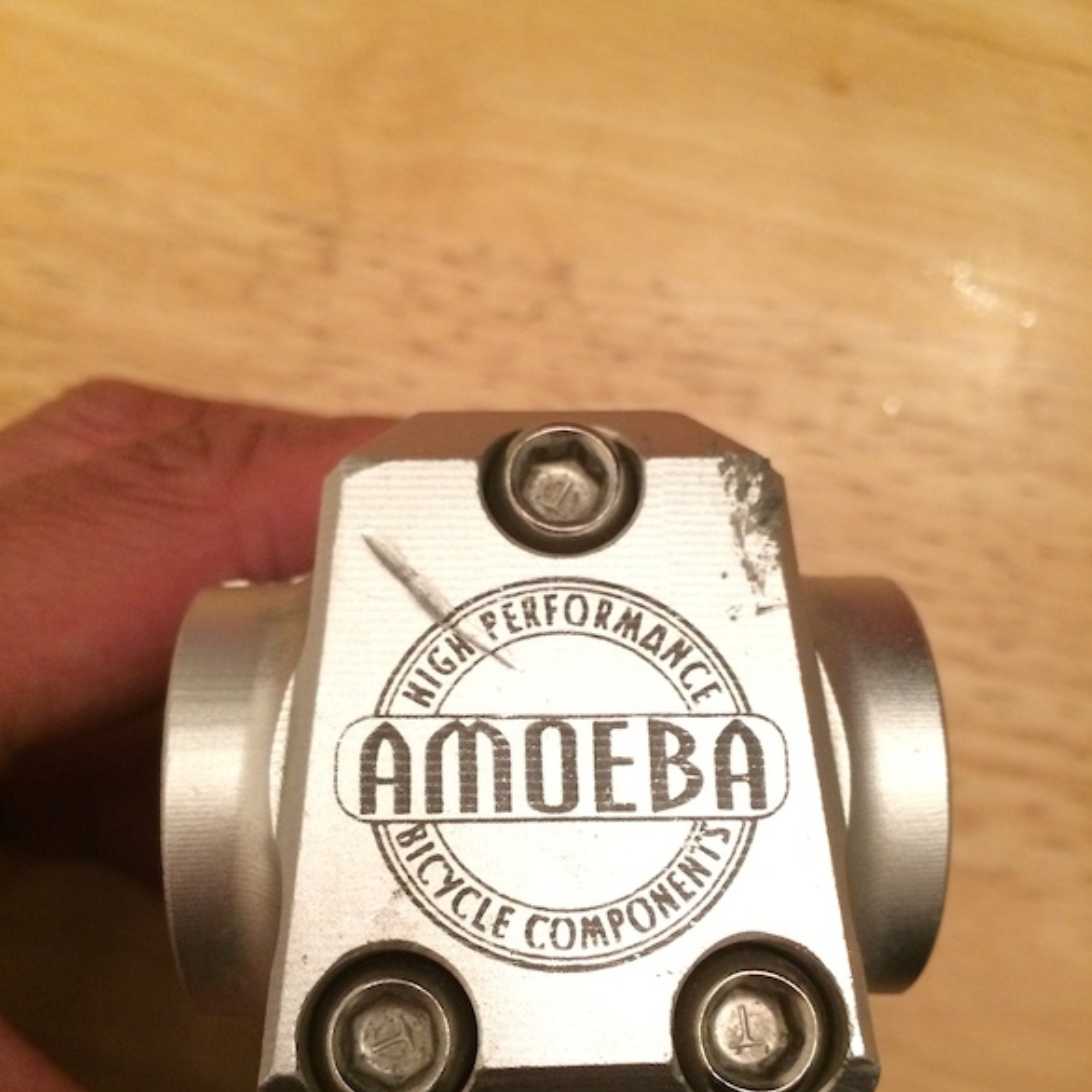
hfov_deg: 47.2
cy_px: 686
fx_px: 1249
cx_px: 553
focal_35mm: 35
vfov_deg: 46.8
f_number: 2.2
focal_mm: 4.15
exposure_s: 1/20
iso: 250
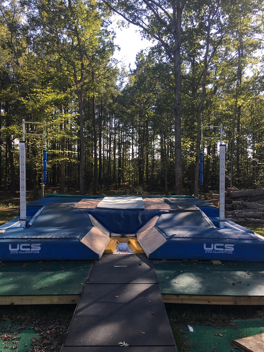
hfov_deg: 48.2
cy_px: 176
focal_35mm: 29
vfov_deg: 61.7
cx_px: 132
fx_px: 295
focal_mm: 4.15
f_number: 2.2
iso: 25
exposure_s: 1/353
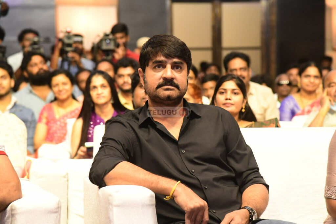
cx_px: 168
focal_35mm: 120
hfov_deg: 17.1
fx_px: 1120
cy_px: 112
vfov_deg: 11.4
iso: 6400
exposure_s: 1/125
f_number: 5.6
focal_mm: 120
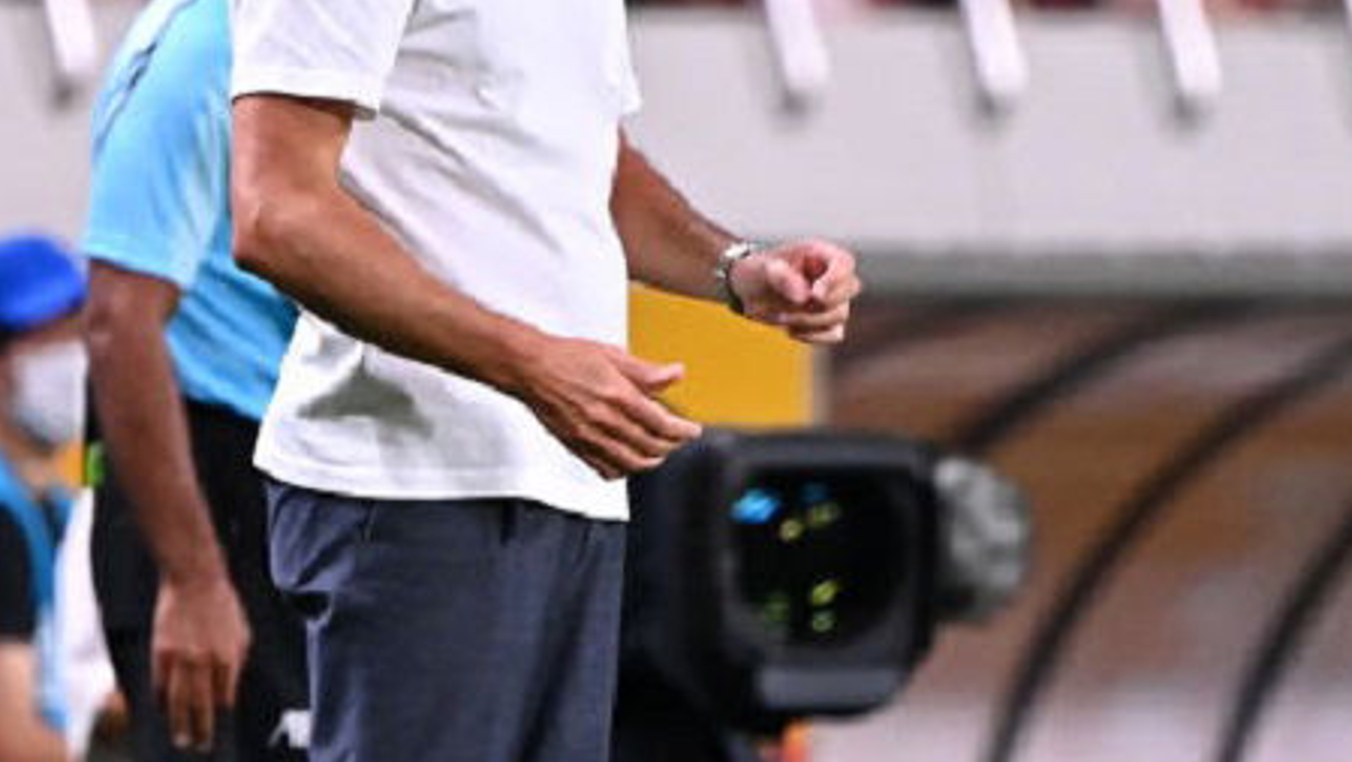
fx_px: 56236
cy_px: 452
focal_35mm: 1568
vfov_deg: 0.8
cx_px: 644
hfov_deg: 1.4
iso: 10000
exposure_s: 1/1000
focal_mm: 560
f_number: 5.6
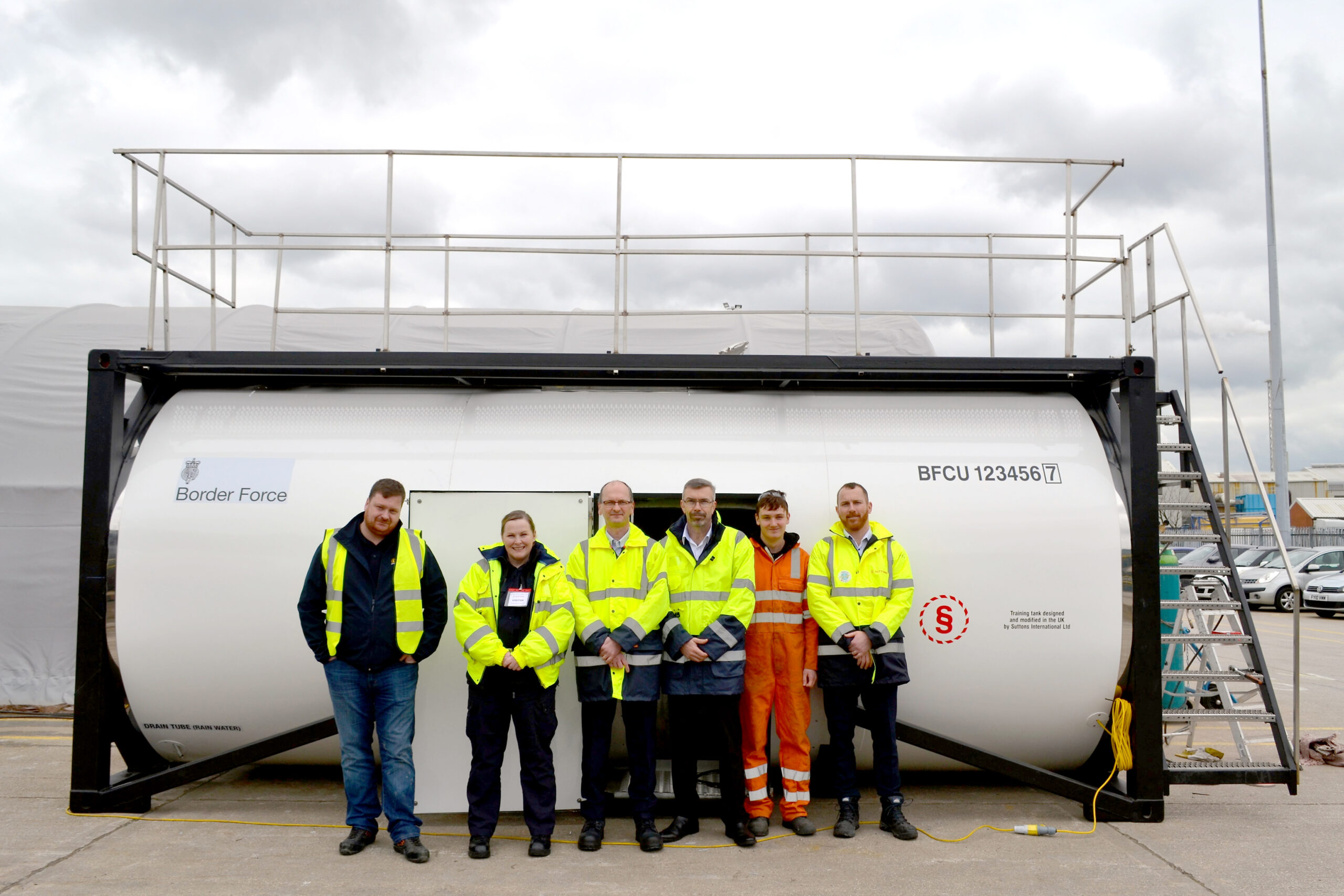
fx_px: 1120
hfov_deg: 61.9
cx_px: 672
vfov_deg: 43.6
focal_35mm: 30
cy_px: 448
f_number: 8
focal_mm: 20
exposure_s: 1/250
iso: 100
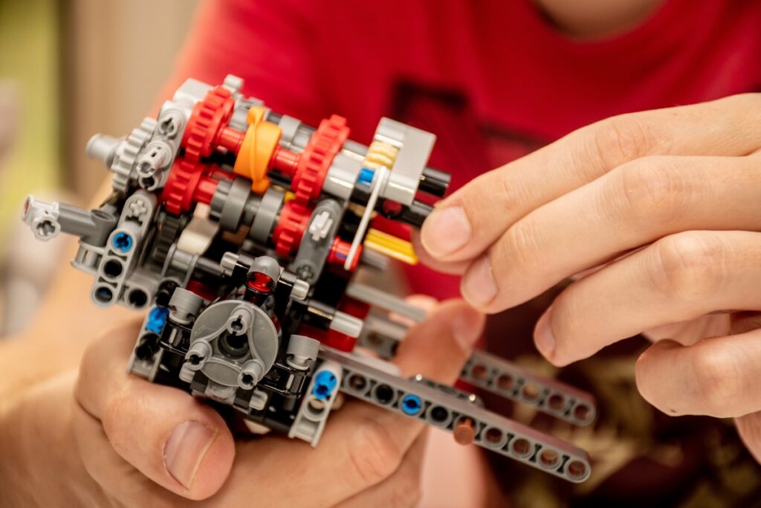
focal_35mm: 127
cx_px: 380
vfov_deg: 10.8
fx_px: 2685
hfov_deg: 16.1
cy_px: 254
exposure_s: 1/125
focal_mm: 85
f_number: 5.3
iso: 400
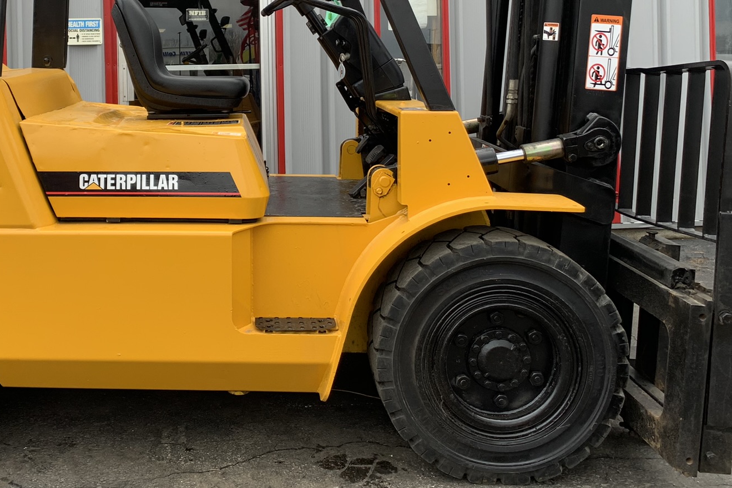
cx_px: 216
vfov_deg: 31.0
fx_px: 854
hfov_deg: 45.3
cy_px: 89
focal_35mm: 42
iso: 25
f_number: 1.8
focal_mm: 4.25
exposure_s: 1/353
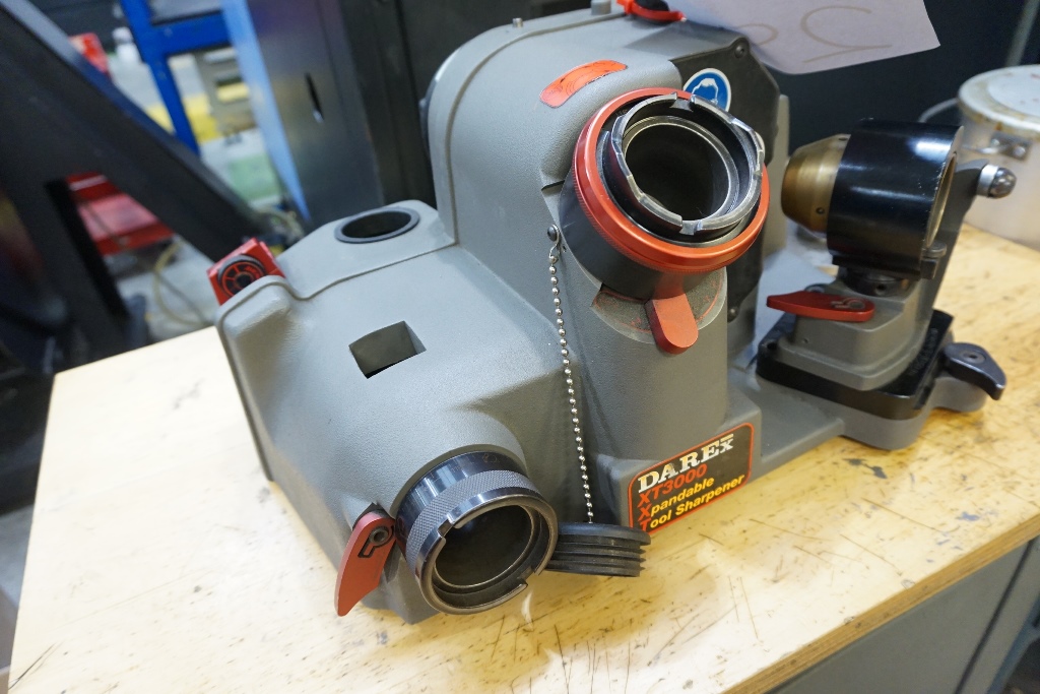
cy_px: 347
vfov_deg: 53.1
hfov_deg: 73.7
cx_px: 520
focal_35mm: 24
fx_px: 693
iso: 1600
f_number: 3.5
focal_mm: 16
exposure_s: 1/60
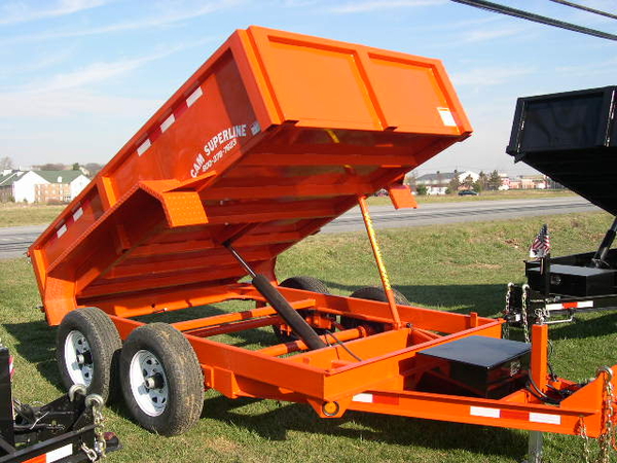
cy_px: 232
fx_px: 677
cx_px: 308
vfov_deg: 37.7
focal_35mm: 38
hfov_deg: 49.0
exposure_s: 1/132
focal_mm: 8
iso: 100
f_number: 7.6
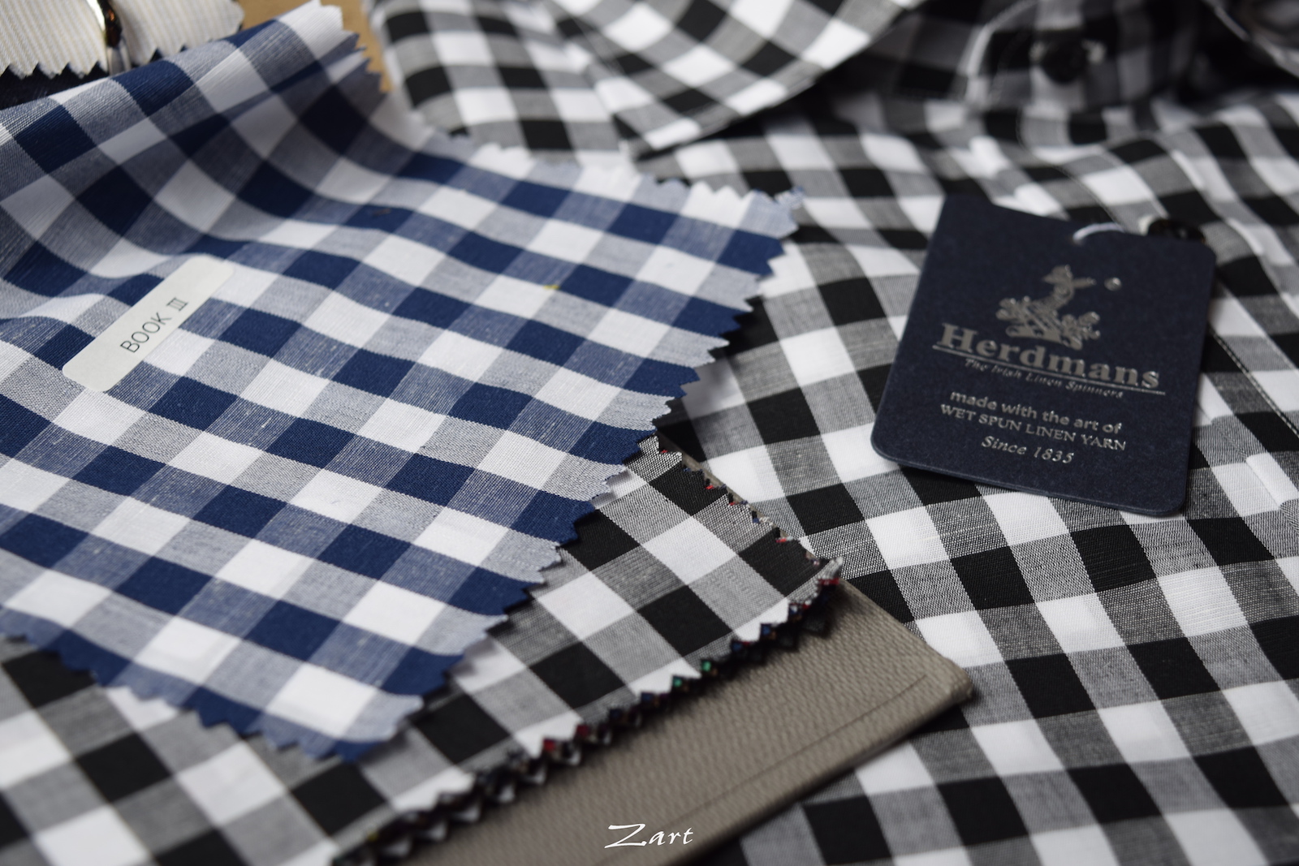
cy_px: 433
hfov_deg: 33.4
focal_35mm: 60
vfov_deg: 22.6
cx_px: 650
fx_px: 2165
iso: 125
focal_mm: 40
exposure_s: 1/60
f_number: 5.6
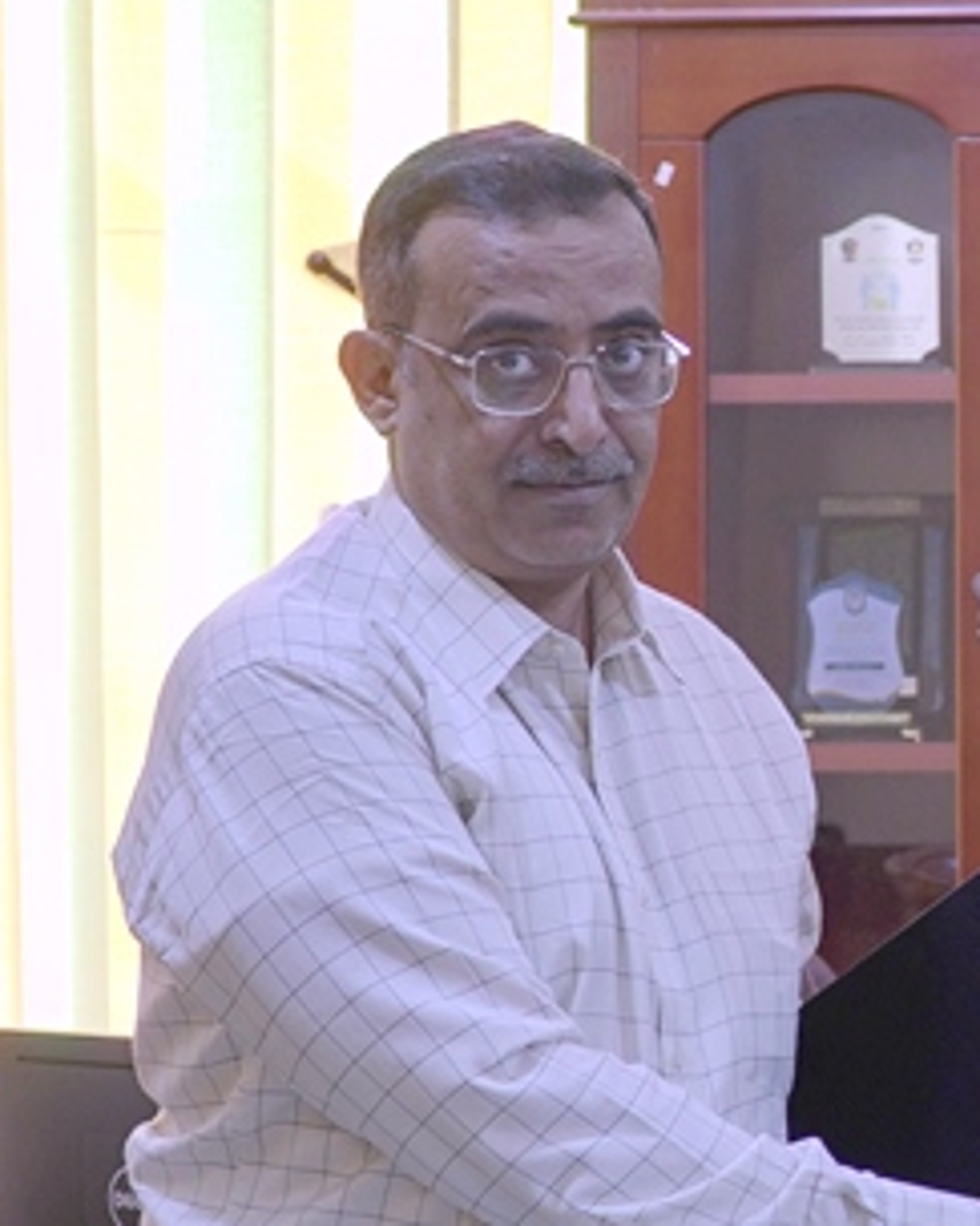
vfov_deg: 15.3
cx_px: 1311
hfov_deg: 11.9
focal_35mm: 126
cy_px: 756
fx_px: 4570
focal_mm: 34
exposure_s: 1/20
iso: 1250
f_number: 4
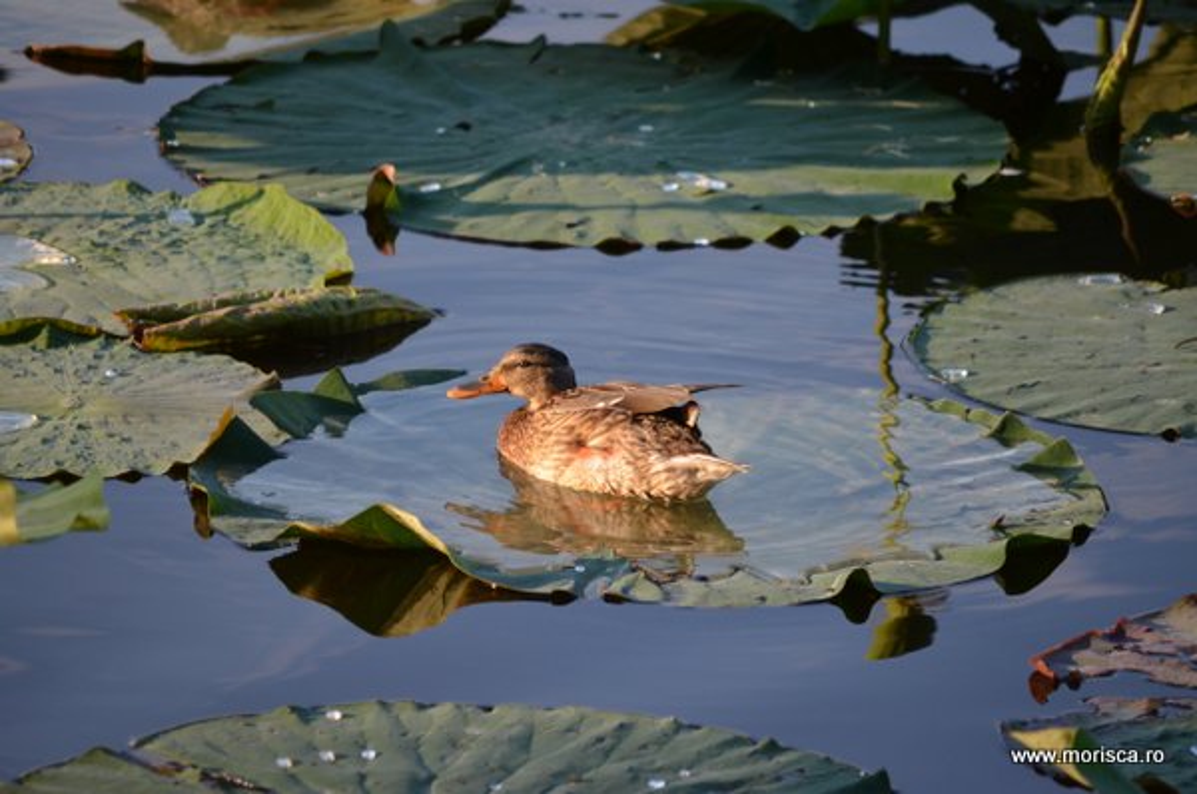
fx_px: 9959
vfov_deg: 4.6
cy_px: 397
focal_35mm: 300
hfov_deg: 6.9
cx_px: 598
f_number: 5.6
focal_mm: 200
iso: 400
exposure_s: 1/500
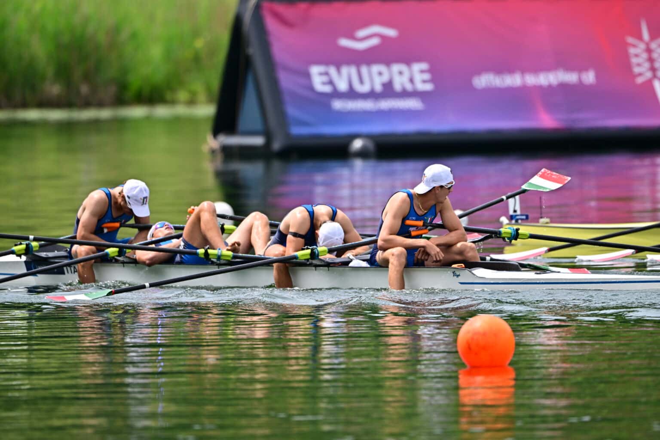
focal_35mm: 800
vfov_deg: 1.7
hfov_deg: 2.6
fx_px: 14666
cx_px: 330
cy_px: 220
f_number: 6.3
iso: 200
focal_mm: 800
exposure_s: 1/1000
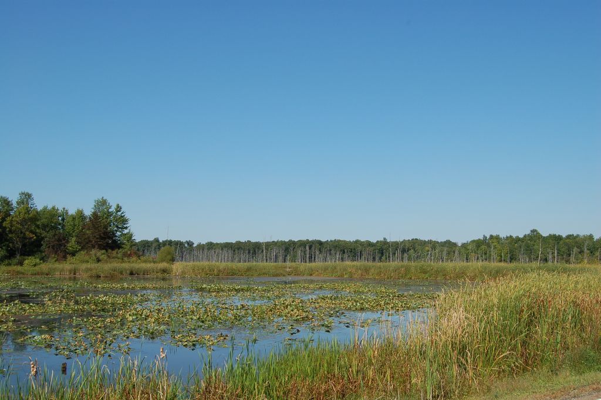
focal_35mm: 39
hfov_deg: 49.6
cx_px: 300
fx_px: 651
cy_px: 200
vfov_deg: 34.2
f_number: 10
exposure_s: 1/320
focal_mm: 26
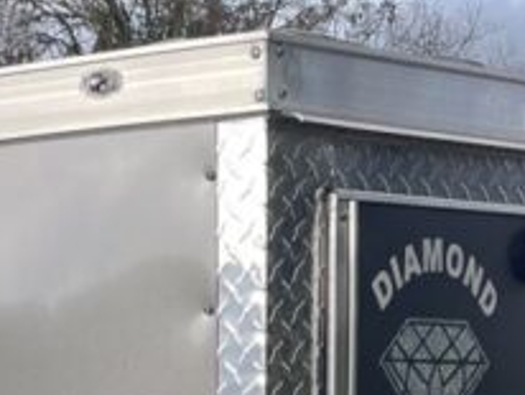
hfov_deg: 15.1
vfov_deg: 10.5
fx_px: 1959
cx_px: 59
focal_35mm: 129
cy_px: 798
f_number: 1.6
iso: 32
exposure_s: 1/318
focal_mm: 5.1
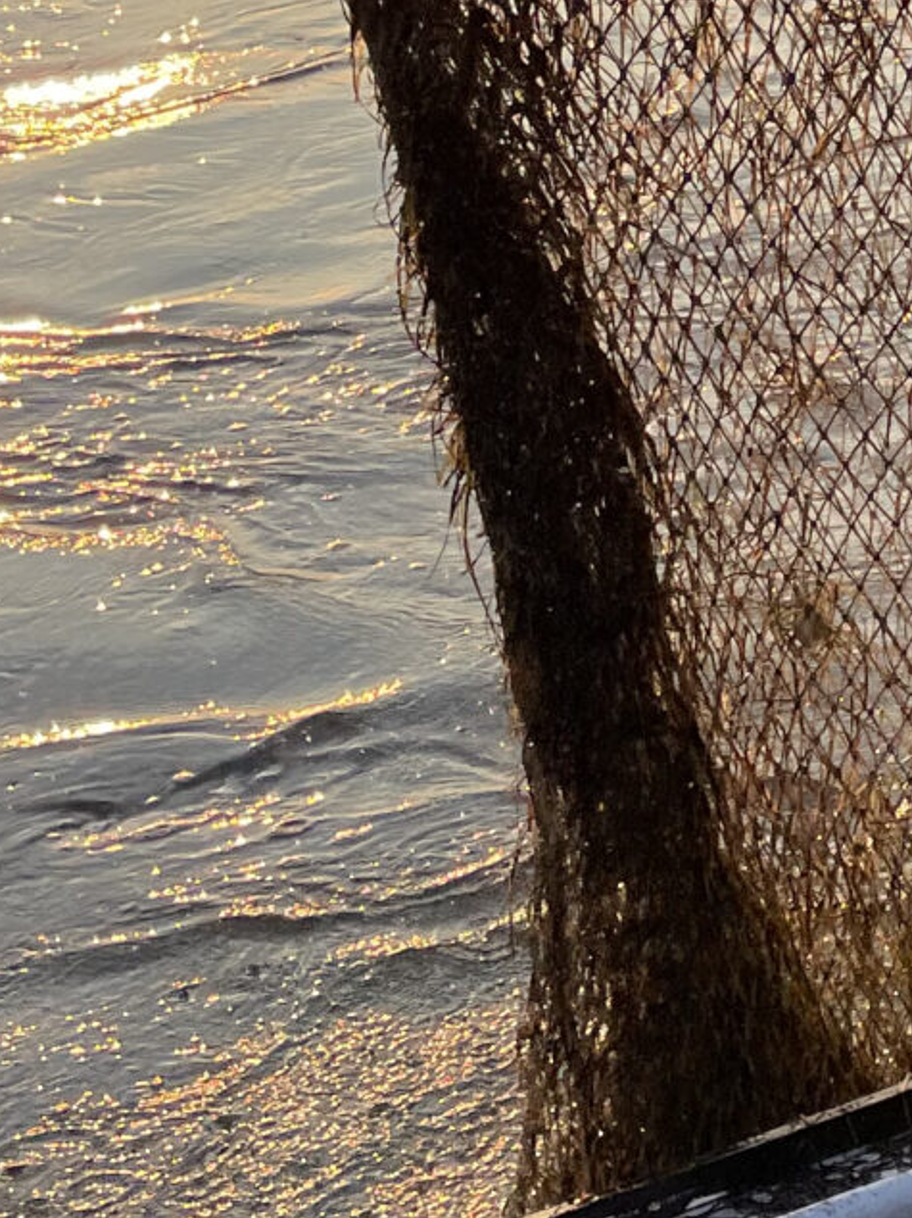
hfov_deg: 12.9
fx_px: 3691
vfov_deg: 18.0
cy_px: -129
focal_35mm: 105
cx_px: 1586
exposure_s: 1/1435
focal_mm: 4.2
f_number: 1.6
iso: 32
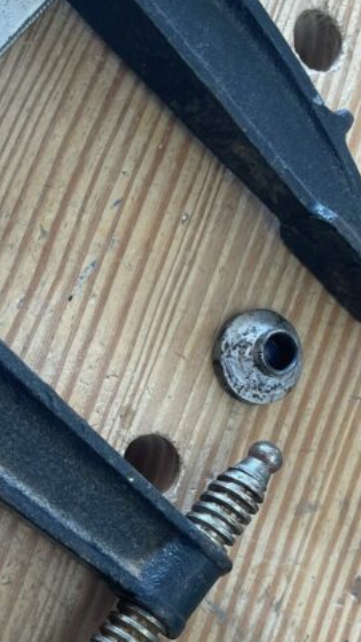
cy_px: 459
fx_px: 902
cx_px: 144
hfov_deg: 22.6
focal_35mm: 53
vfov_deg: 38.4
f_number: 1.6
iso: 50
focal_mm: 5.1
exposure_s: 1/120
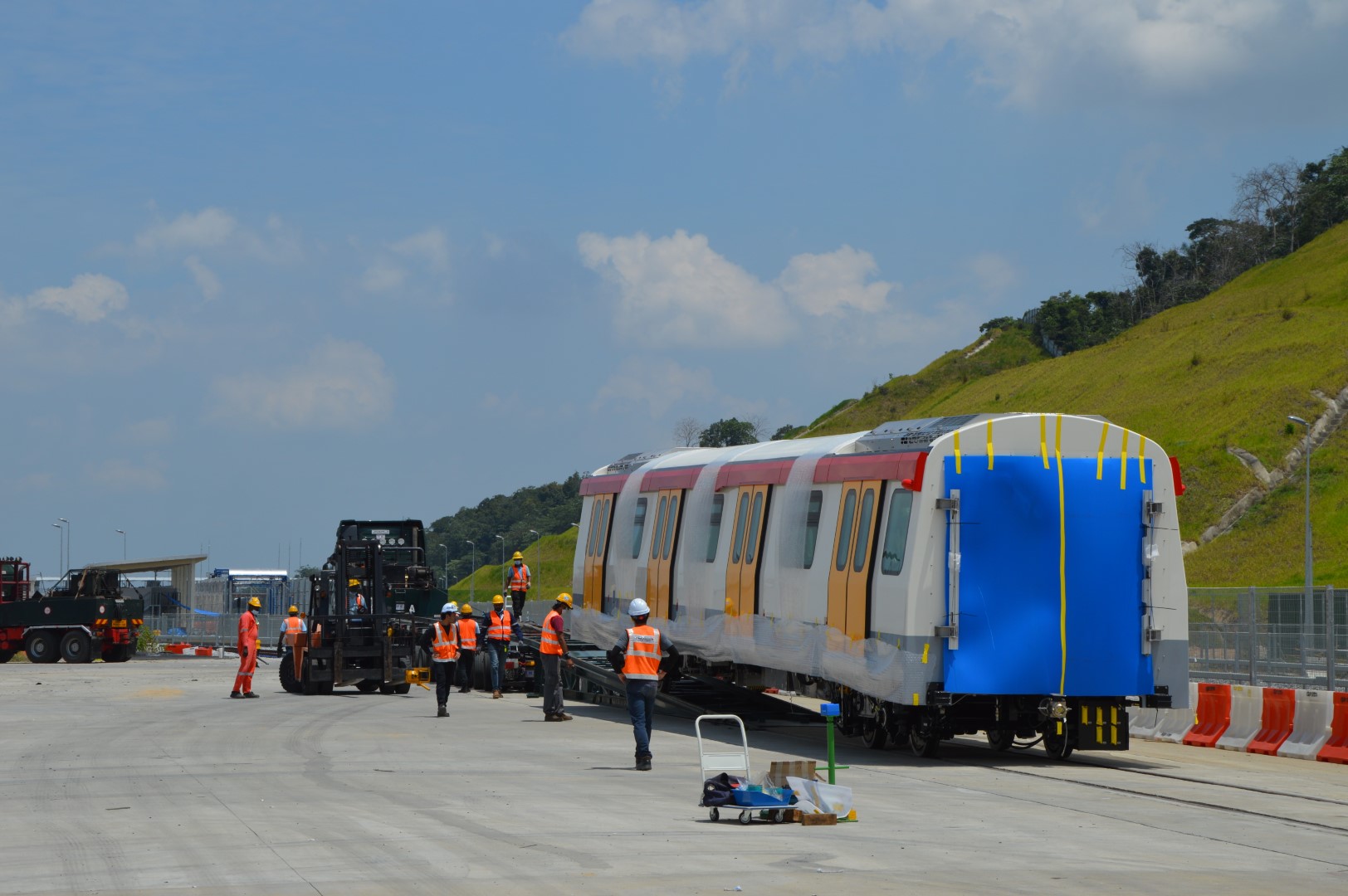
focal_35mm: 87
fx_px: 3255
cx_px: 674
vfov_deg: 15.7
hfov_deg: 23.4
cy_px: 448
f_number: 10
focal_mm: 58
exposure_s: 1/400
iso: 100
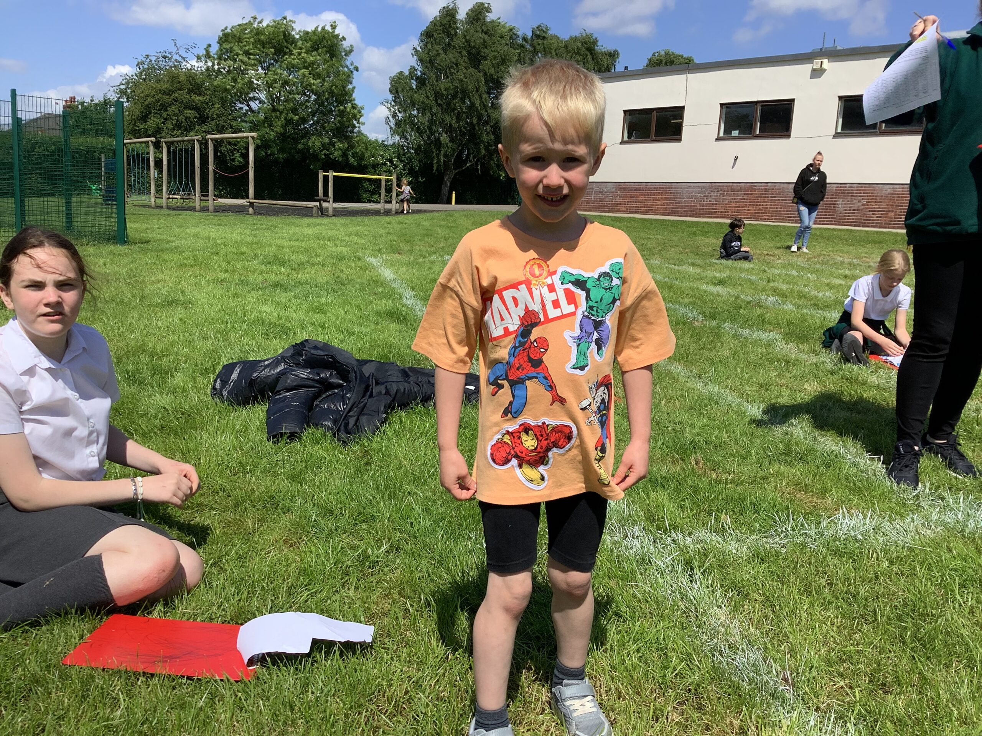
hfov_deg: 58.4
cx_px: 491
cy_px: 368
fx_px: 879
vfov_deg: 45.4
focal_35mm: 31
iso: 25
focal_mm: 3.3
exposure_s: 1/1508
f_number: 2.4
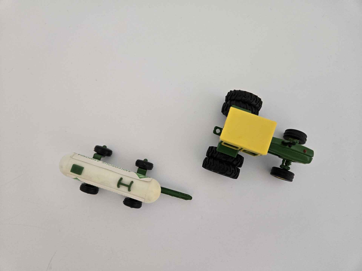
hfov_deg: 73.9
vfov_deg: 58.9
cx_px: 181
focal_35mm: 23
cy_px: 136
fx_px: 241
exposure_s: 1/120
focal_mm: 5.4
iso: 250
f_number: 1.8
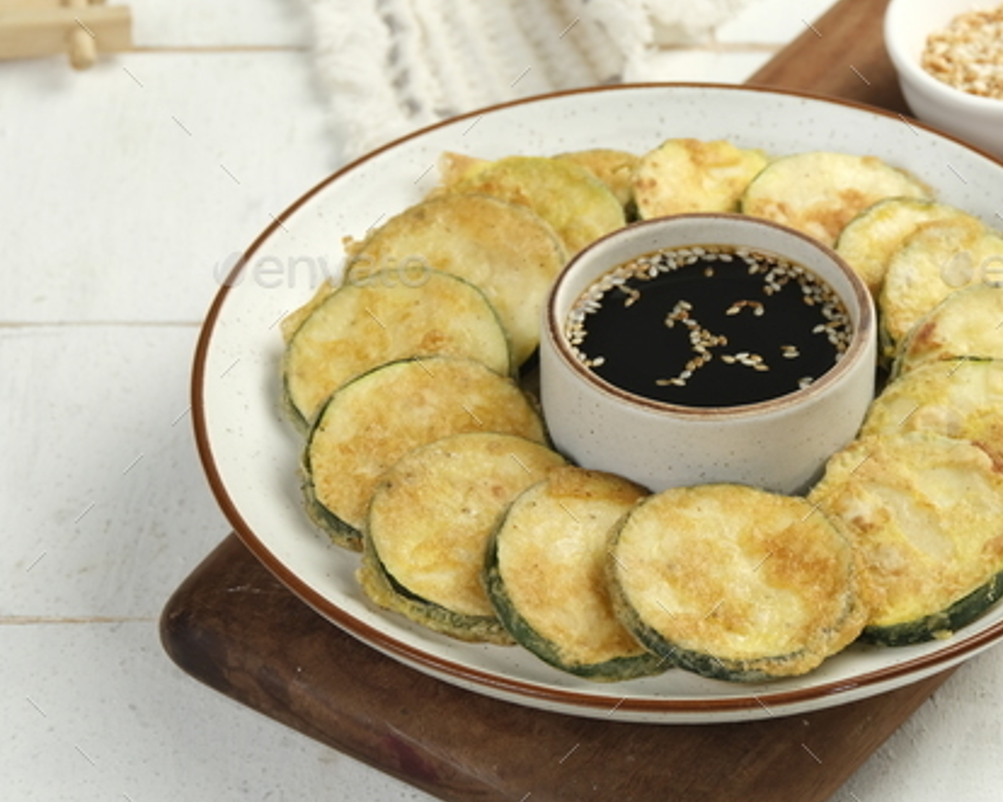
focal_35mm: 210
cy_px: 382
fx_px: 6232
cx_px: 678
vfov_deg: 7.4
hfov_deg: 9.2
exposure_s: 1/250
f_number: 8
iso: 200
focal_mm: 104.9
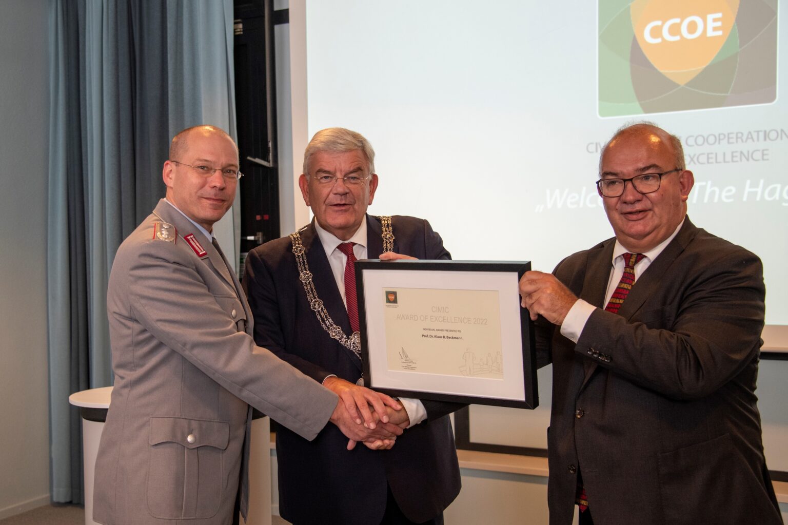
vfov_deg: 35.0
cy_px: 262
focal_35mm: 38
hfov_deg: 50.7
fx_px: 831
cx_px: 394
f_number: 4.5
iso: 1000
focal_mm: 38
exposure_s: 1/40
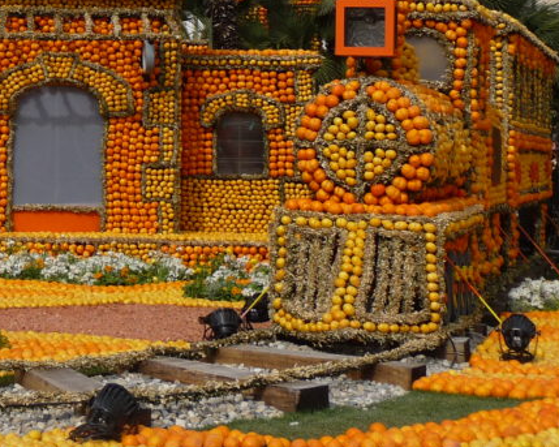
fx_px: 1571
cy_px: -6
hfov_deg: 19.6
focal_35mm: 95
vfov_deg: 15.9
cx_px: 1
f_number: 3.9
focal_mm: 6.7
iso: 100
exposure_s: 1/1300
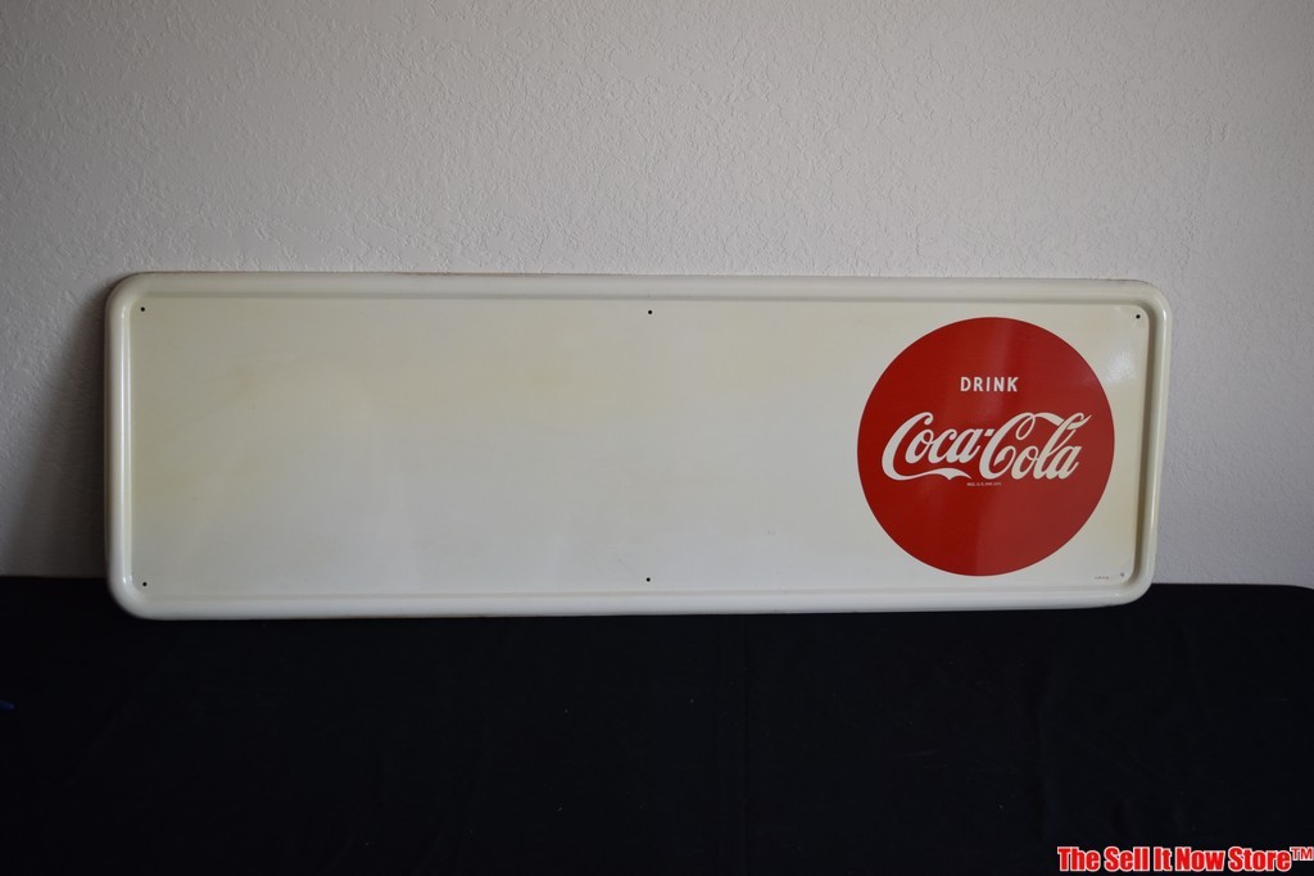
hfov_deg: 53.1
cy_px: 438
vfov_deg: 36.9
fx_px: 1314
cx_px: 657
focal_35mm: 36
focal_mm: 24
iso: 400
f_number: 4.5
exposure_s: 1/80
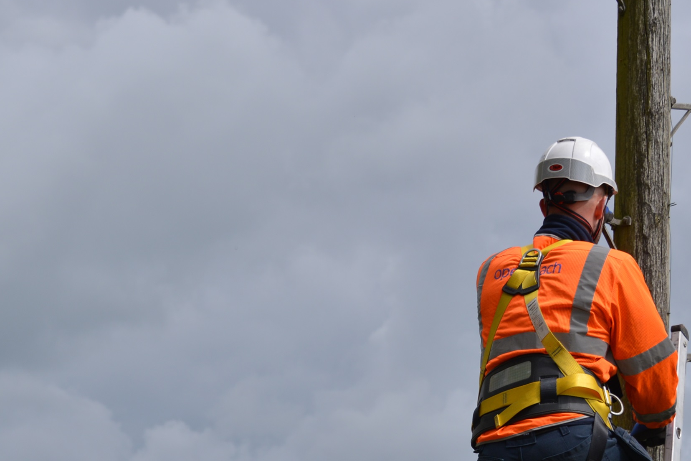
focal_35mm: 134
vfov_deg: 10.1
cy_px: 486
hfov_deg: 15.3
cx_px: 202
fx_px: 2572
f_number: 5.6
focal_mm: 62
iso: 200
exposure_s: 1/1250
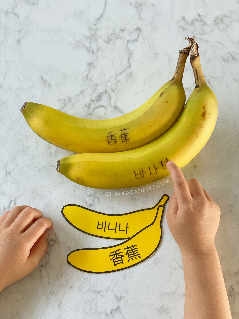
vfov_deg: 36.8
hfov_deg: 28.0
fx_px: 479
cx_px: 120
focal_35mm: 52
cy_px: 160
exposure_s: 1/122
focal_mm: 6
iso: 250
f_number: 2
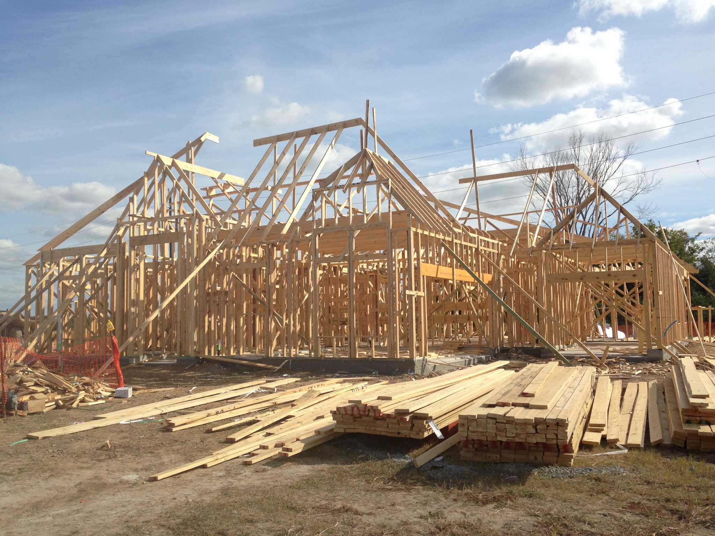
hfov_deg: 55.4
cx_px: 358
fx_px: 682
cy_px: 268
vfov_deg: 42.9
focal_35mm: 33
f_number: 2.4
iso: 50
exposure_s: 1/1695
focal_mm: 4.12
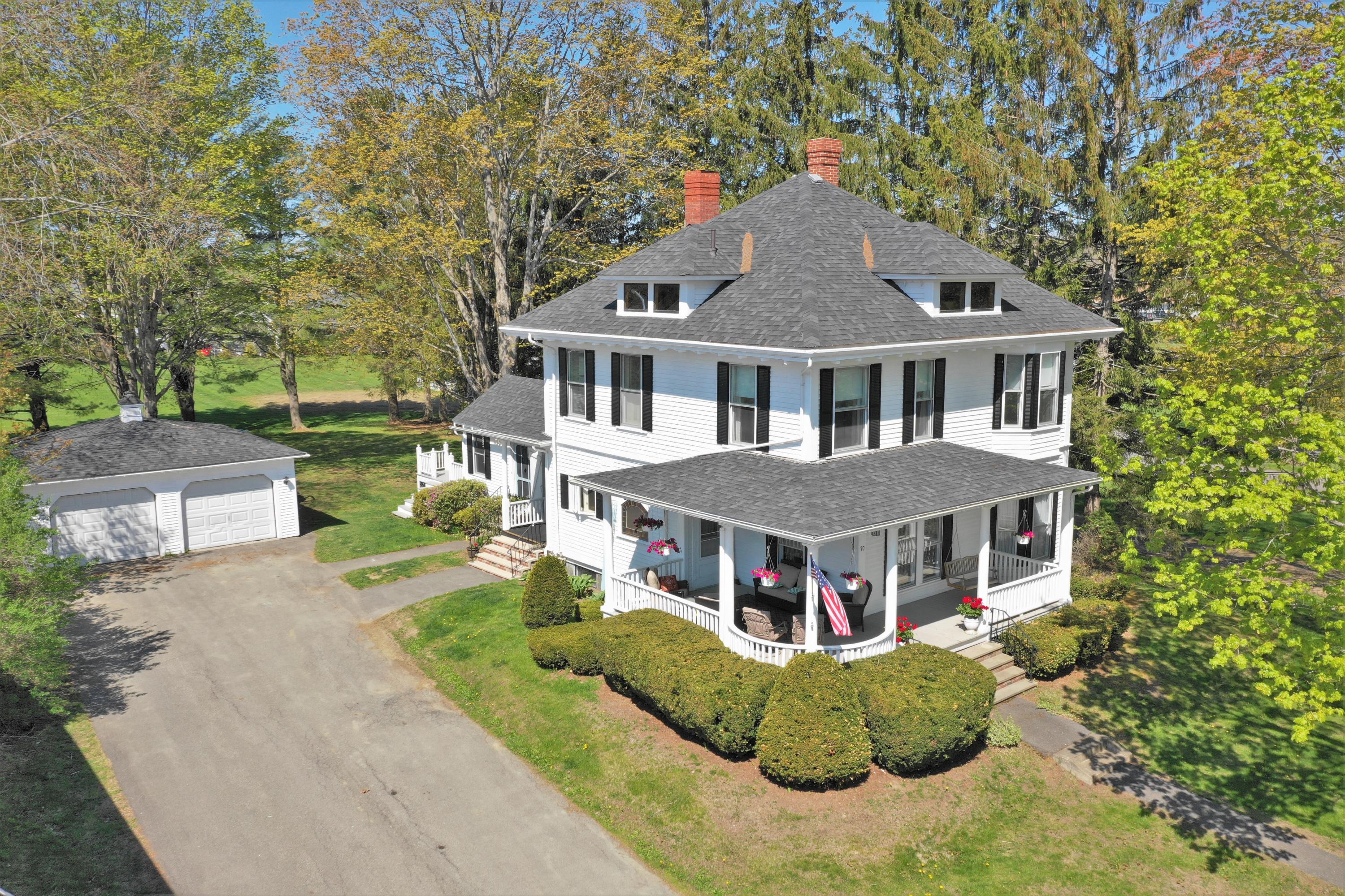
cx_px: 672
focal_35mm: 28
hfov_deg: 65.5
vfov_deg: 46.4
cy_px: 448
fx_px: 1046
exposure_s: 1/400
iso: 100
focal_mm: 10.26
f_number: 5.6
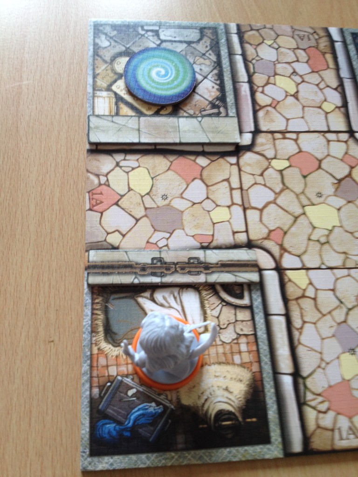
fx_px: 483
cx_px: 179
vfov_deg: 52.6
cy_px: 238
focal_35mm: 35
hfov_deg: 40.7
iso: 50
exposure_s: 1/20
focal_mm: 4.28
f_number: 2.4
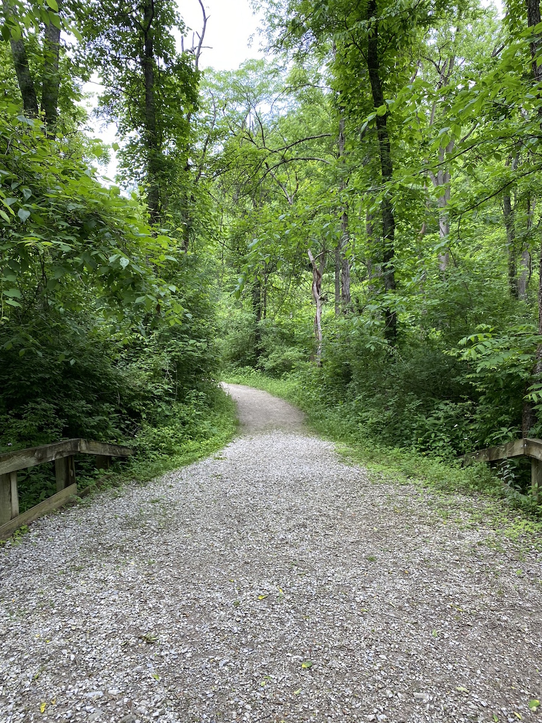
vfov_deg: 67.3
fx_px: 543
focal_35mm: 26
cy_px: 362
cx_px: 271
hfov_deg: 53.1
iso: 32
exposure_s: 1/150
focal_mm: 4.25
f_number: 1.8
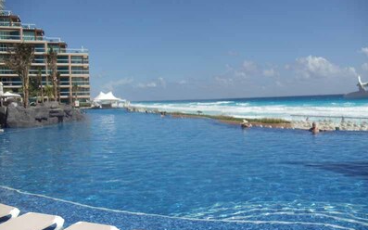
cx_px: 184
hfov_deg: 42.7
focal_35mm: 47
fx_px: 471
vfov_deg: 27.4
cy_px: 121
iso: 100
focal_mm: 6
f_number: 7.1
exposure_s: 1/500
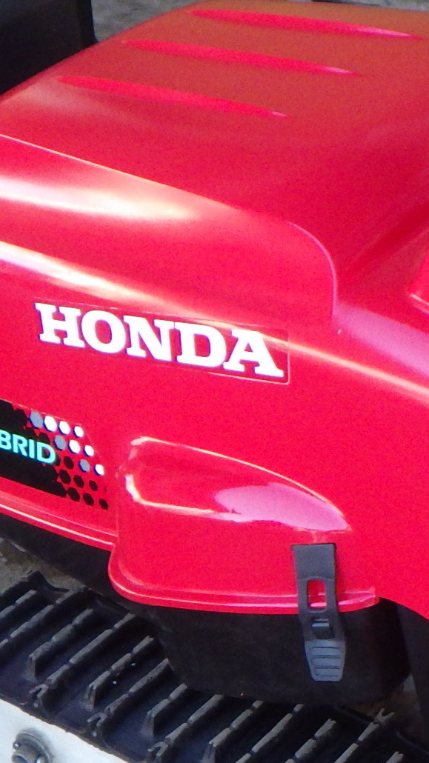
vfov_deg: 23.3
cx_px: 481
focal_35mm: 91
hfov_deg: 13.0
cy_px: 489
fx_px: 1841
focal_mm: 5
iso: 125
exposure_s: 1/60
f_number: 4.2
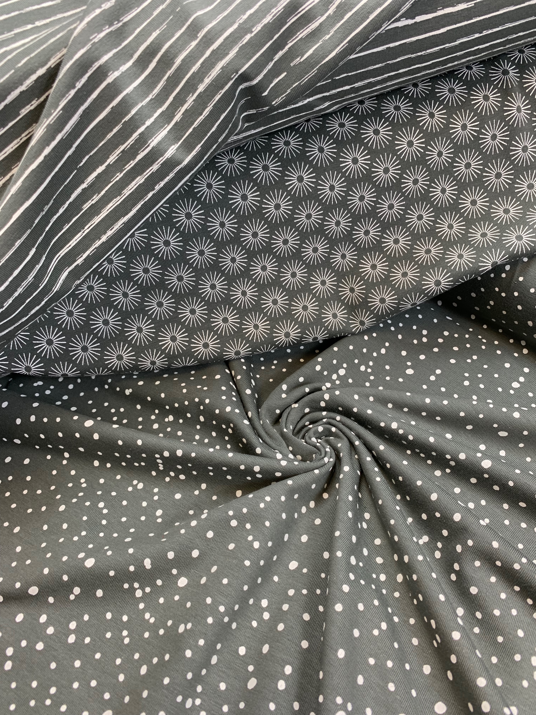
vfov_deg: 67.3
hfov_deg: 53.1
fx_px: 537
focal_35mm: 26
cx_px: 268
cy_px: 358
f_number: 1.8
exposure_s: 1/100
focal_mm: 4.25
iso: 80
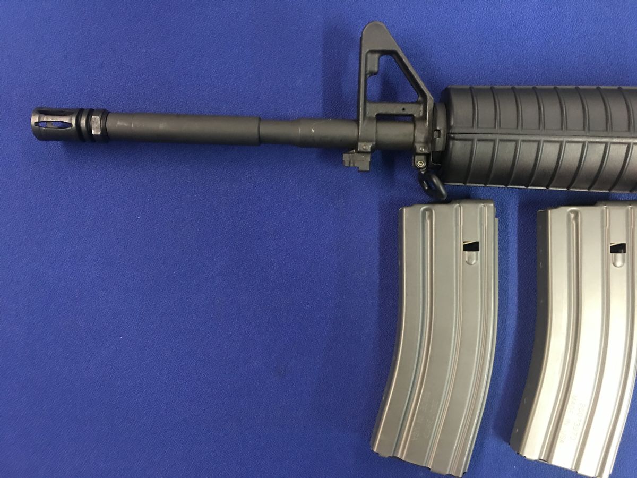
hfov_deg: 61.7
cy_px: 239
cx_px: 318
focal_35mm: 29
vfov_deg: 48.2
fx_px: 534
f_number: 2.2
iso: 64
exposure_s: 1/4
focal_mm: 4.15
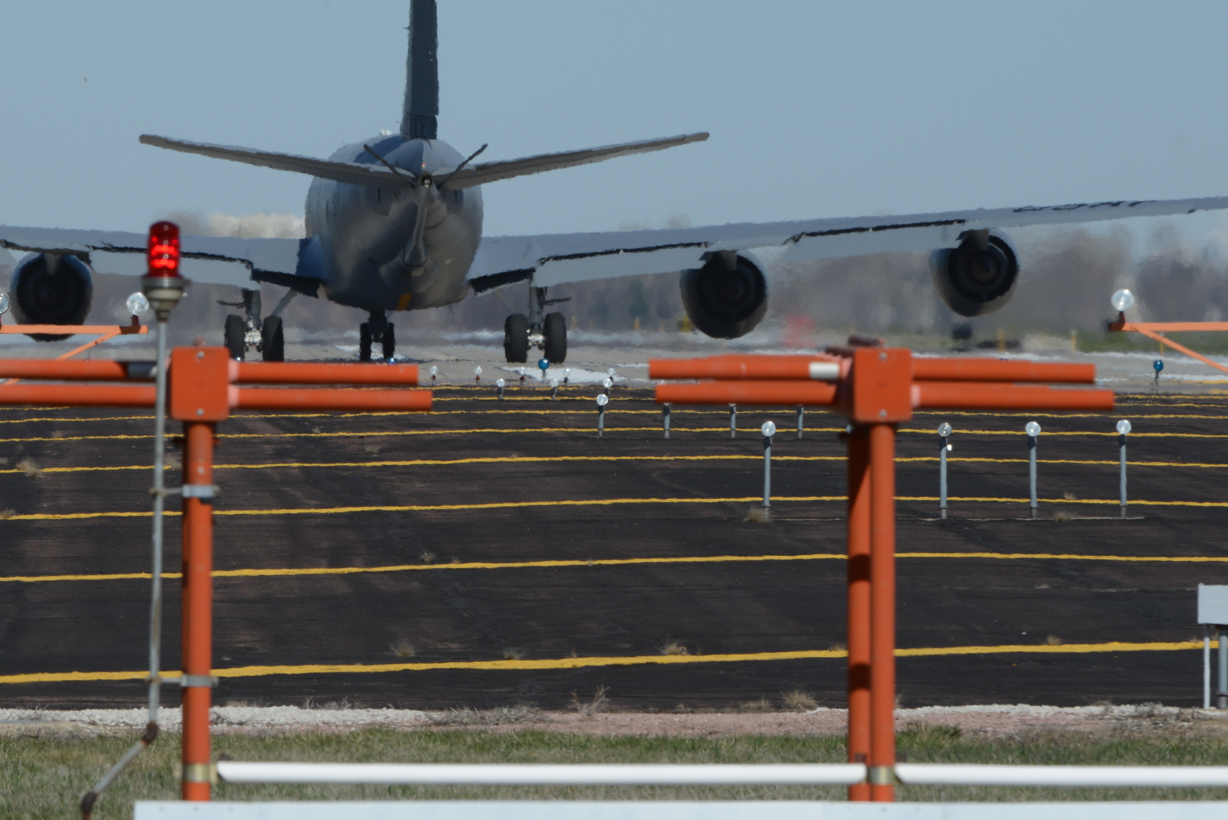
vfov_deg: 2.2
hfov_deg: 3.3
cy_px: 198
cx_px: 361
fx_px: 21326
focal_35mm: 625
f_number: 16
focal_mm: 400
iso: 200
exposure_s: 1/250
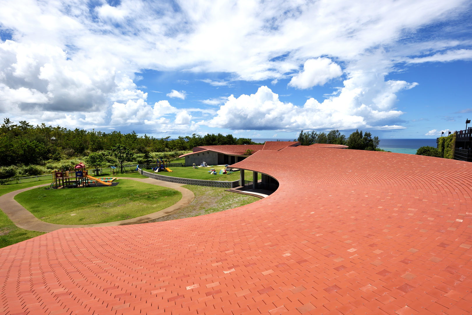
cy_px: 158
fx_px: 223
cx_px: 236
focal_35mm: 17
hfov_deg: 93.3
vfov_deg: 70.4
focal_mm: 17
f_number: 14
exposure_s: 1/200
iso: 100
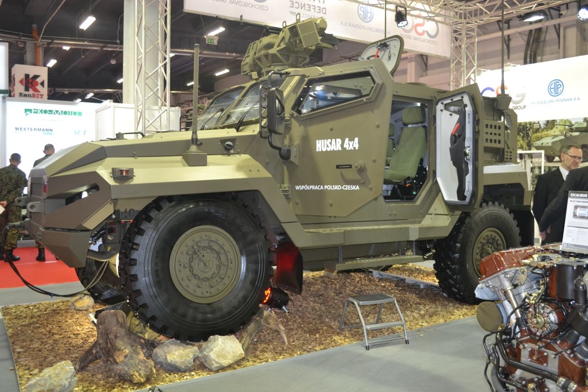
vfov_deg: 40.0
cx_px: 294
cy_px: 196
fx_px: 539
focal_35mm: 33
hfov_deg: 57.2
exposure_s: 1/60
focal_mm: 22
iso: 1000
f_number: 3.8
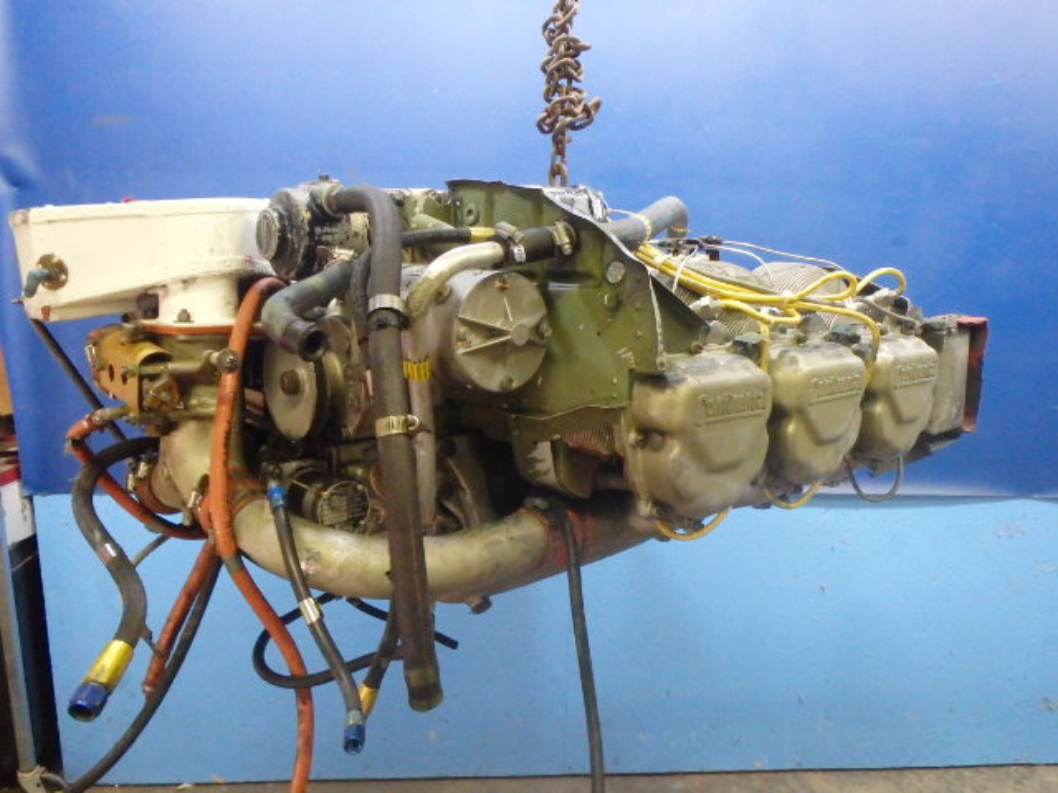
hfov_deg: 63.4
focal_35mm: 28
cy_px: 396
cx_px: 529
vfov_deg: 49.7
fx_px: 856
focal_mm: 5
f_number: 3.9
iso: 2000
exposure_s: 1/30
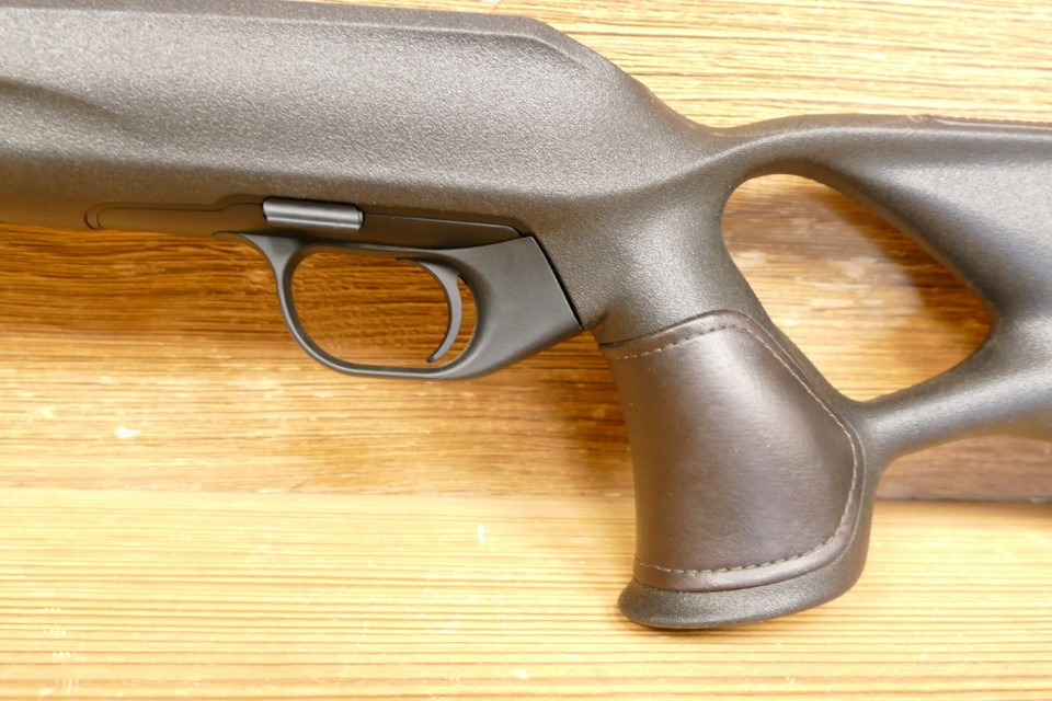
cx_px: 526
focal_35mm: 29
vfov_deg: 45.0
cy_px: 350
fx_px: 847
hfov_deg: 63.7
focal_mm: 10.6
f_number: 3
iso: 1600
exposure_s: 1/40
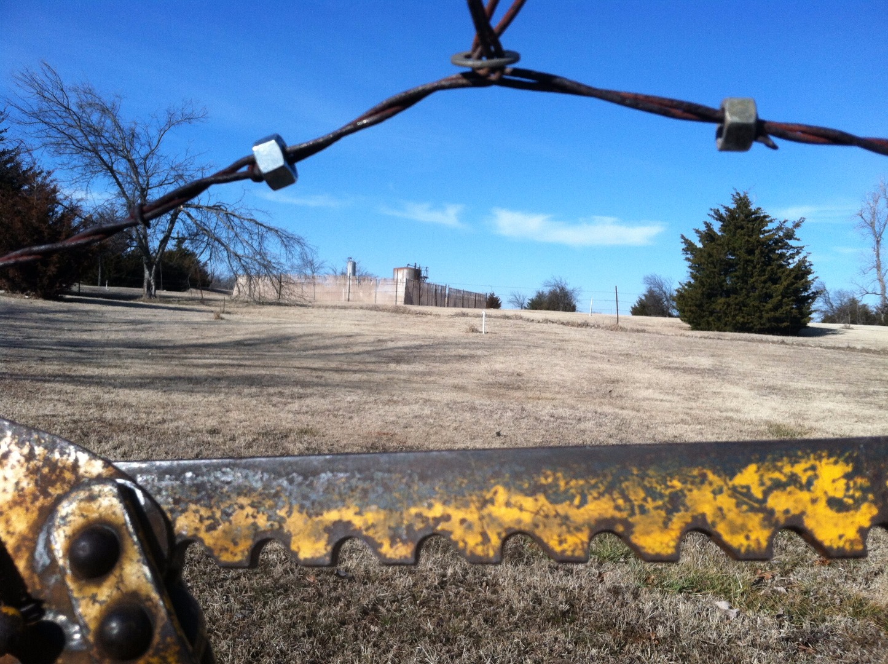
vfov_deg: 40.6
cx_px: 444
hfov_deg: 52.7
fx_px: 897
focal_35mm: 35
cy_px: 332
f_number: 2.8
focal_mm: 3.85
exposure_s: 1/1579
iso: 80
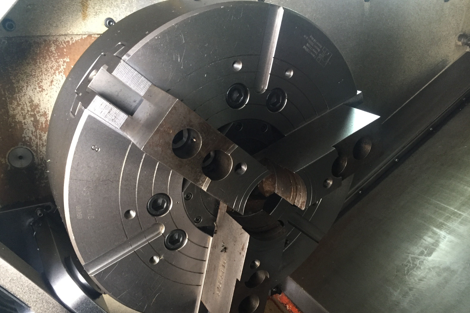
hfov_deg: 60.3
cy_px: 175
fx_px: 405
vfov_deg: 42.2
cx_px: 230
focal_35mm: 31
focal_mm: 4.15
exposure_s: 1/20
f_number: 2.2
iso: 250
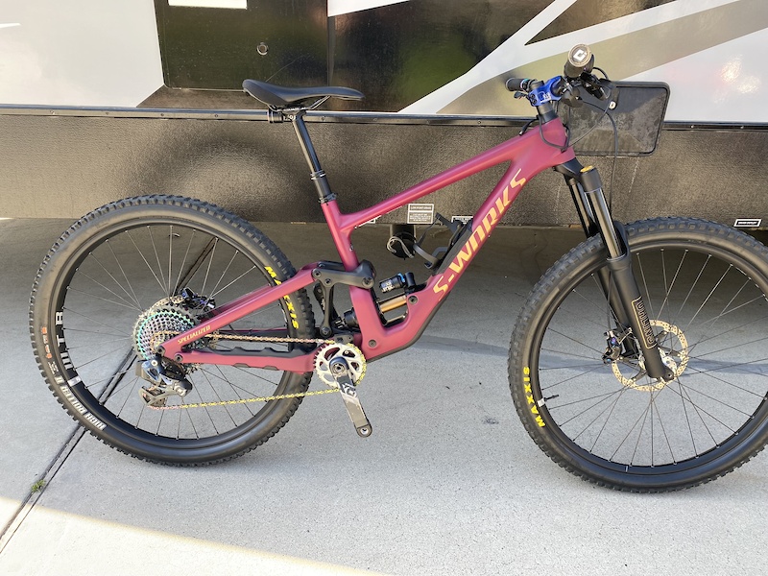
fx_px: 577
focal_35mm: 26
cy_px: 288
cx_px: 384
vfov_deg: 53.1
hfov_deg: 67.3
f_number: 1.8
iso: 32
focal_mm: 4.25
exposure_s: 1/208
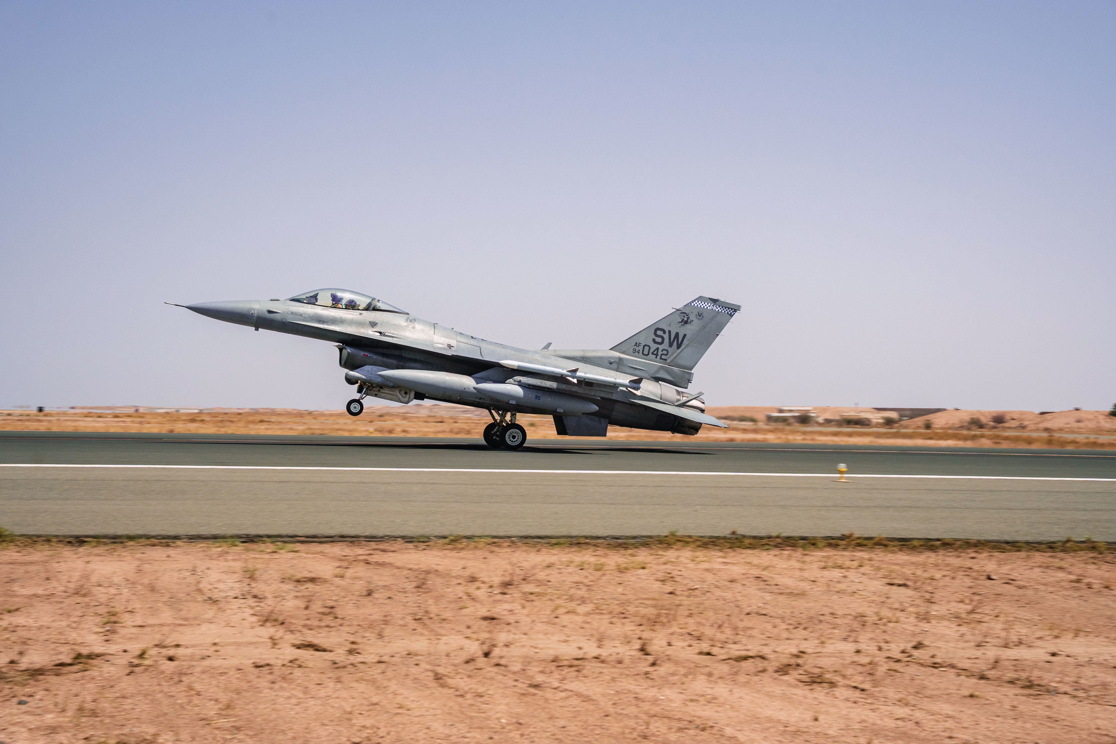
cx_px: 558
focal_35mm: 70
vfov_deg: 19.5
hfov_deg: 28.8
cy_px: 372
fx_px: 2170
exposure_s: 1/640
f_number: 8
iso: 1000
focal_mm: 70
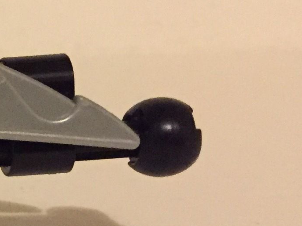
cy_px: 186
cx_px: -389
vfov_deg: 10.7
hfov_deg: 12.0
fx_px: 1204
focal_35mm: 138
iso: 320
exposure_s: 1/15
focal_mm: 4.15
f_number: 2.2
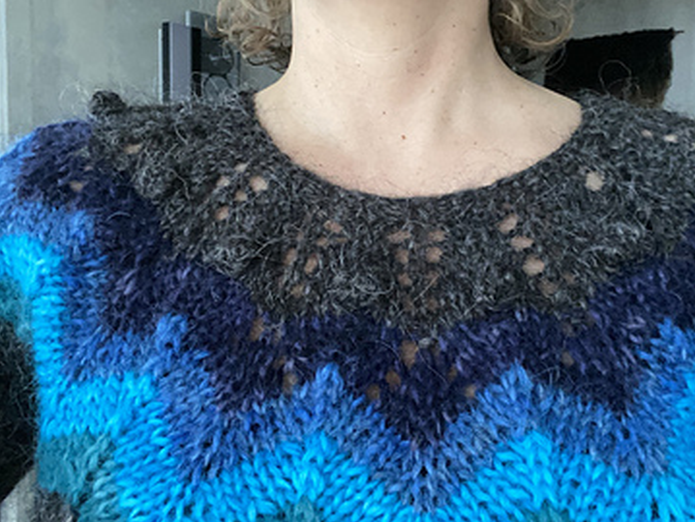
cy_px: 223
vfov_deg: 44.1
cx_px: 403
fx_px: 643
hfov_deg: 56.5
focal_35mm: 32
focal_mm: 2.71
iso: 400
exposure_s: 1/31
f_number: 2.2
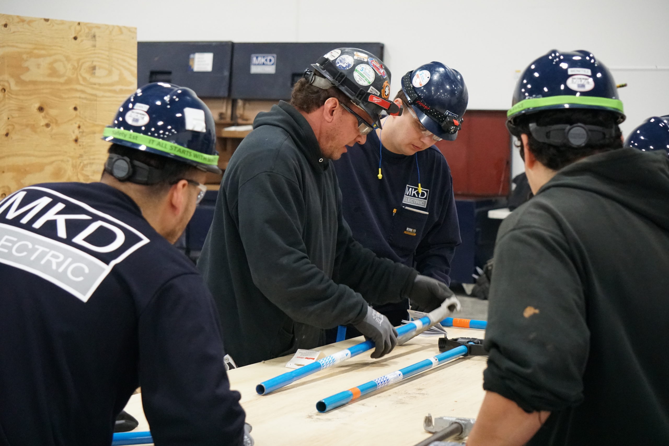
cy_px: 223
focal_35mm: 82
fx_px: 1533
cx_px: 334
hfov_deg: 24.6
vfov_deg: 16.6
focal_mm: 55
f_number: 4.5
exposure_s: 1/100
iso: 6400
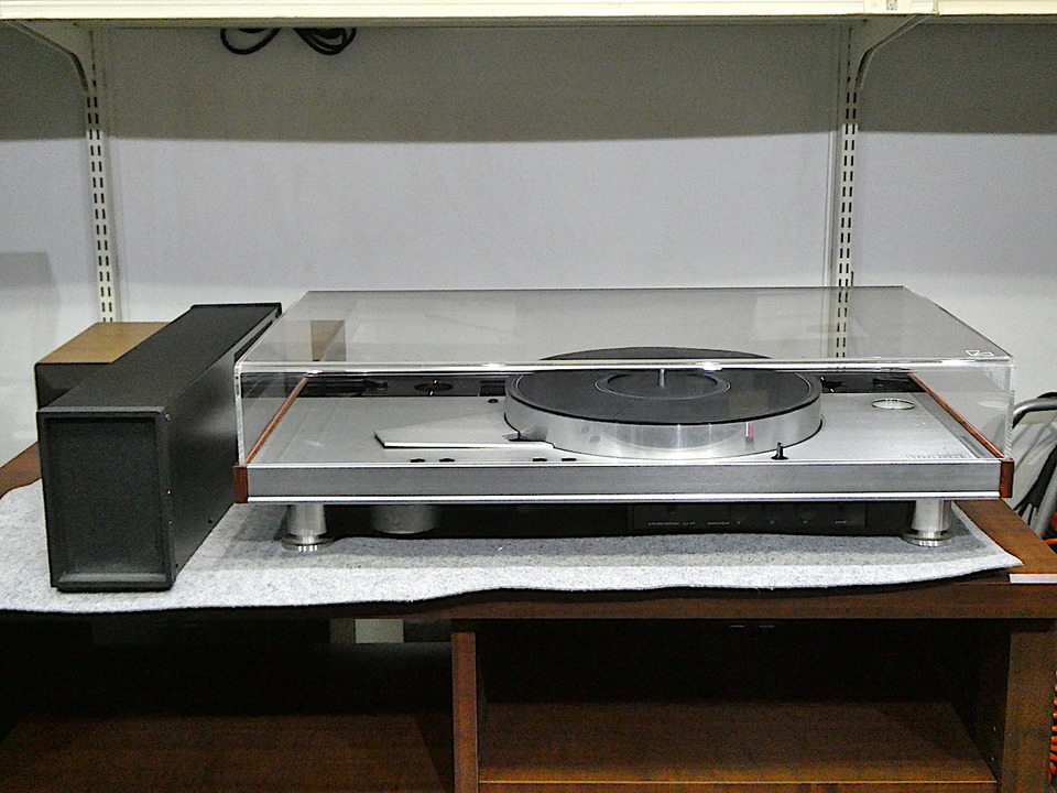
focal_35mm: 47
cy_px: 396
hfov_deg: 40.4
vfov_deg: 30.9
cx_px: 528
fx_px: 1435
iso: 800
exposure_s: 1/80
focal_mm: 8.4
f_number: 4
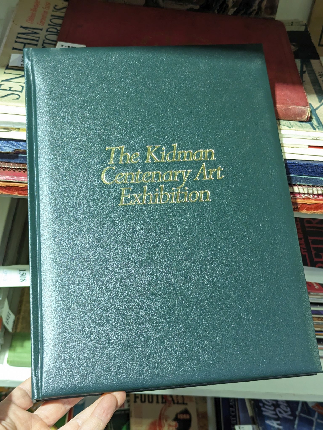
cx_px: 162
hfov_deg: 30.3
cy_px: 215
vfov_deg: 39.6
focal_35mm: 48
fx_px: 596
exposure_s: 1/90
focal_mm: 6.81
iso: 368
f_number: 1.85
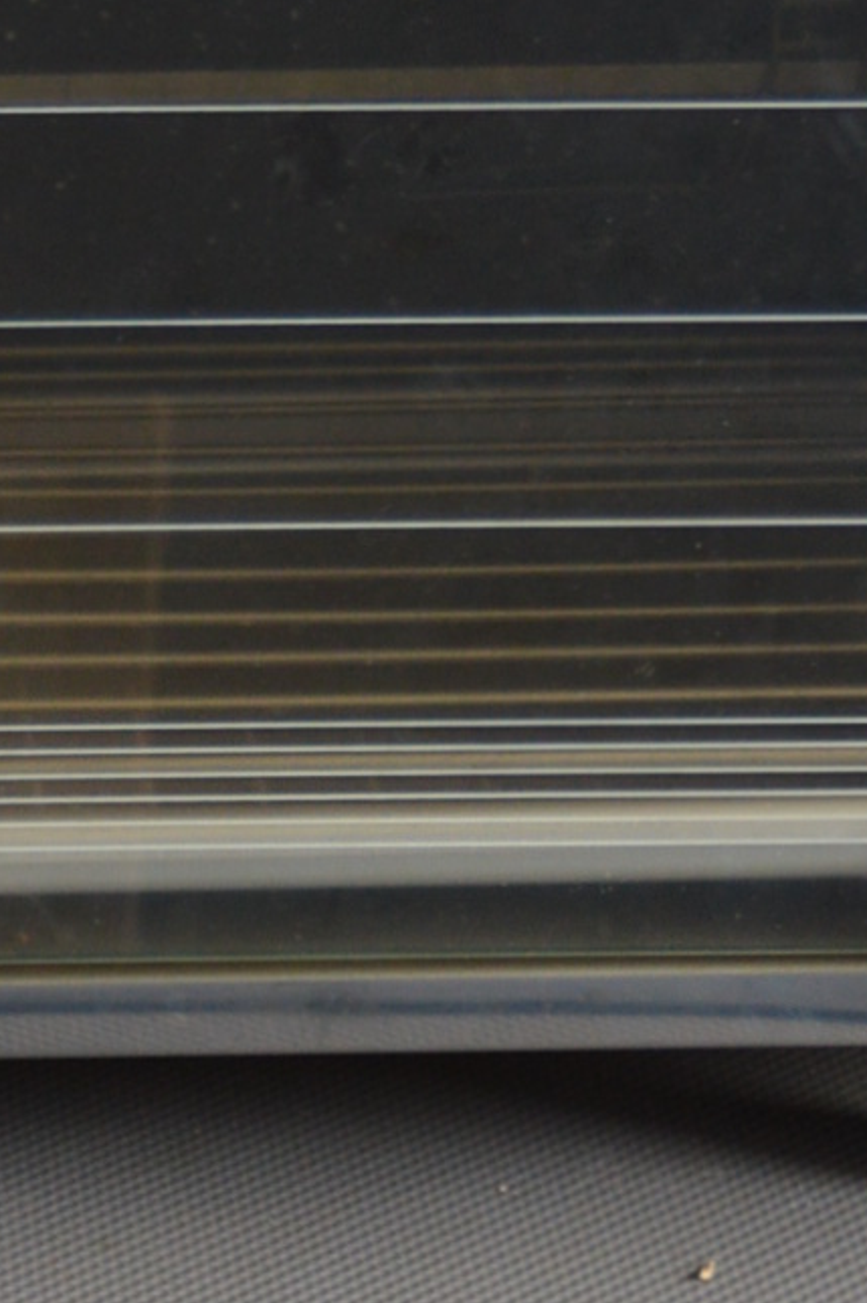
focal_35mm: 182
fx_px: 6585
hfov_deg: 7.4
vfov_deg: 10.3
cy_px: 2697
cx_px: -267
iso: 400
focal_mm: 26
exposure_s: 1/60
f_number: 4
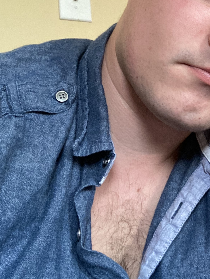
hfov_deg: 22.3
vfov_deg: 29.8
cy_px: 72
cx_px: 200
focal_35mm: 64
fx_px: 517
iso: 320
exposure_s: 1/40
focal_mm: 2.87
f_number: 2.2
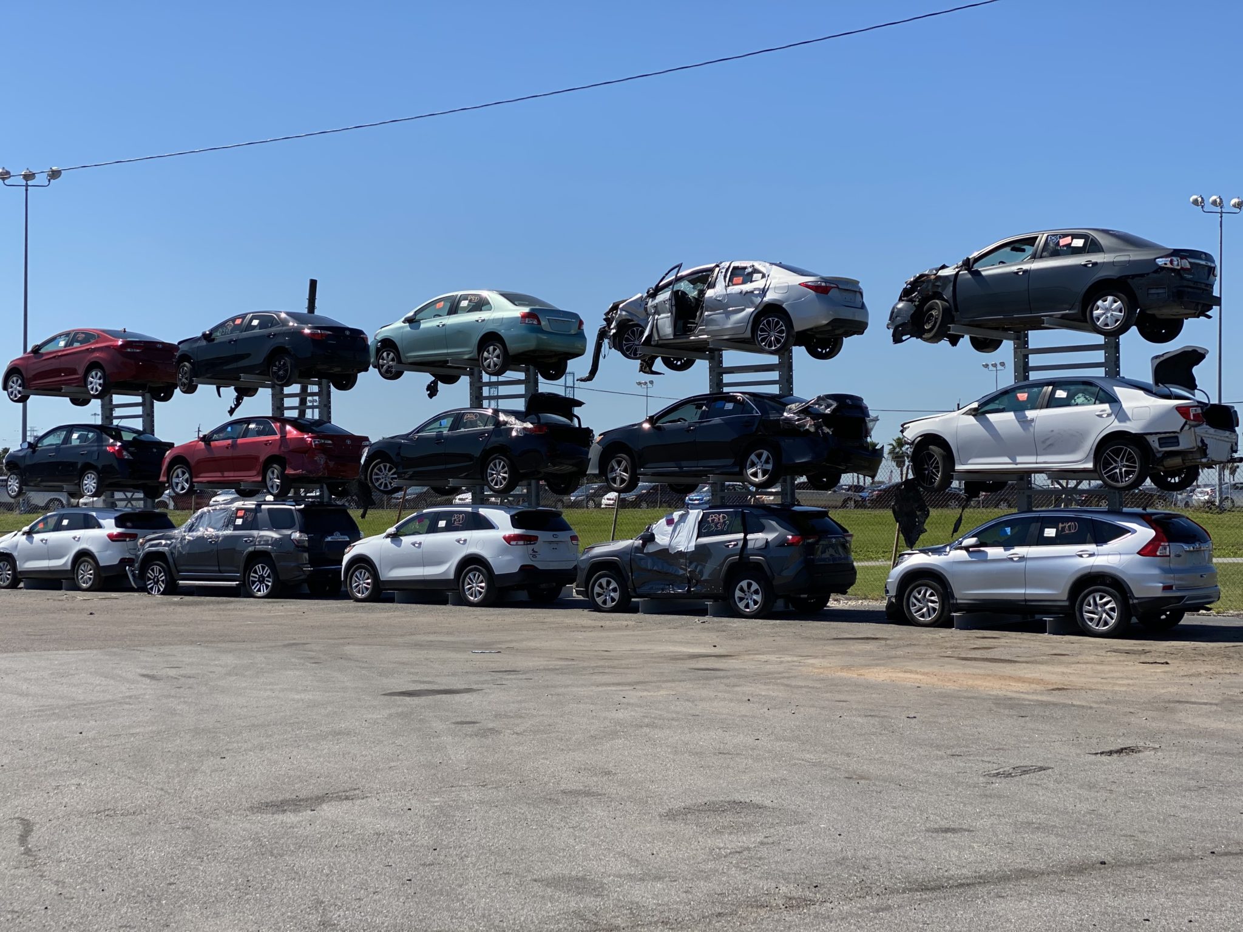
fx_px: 1867
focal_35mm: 52
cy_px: 466
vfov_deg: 28.0
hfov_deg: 36.8
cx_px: 622
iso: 20
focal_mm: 6
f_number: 2
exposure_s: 1/1916
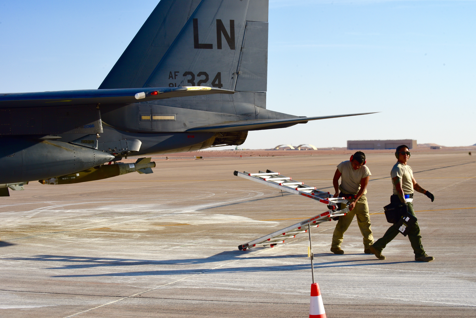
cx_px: 238
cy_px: 159
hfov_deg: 28.8
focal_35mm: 70
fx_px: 926
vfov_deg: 19.5
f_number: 14
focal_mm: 70
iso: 125
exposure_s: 1/200
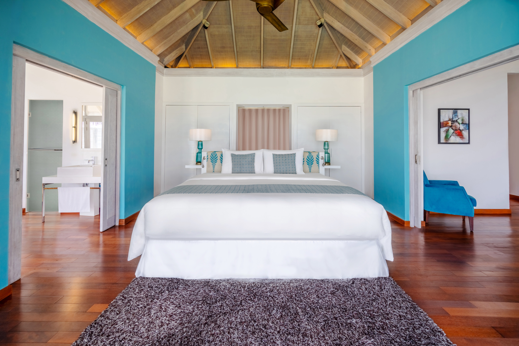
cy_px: 173
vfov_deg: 73.7
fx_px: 231
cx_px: 260
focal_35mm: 16
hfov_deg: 96.7
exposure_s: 1/1250
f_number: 6.3
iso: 100
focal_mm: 16
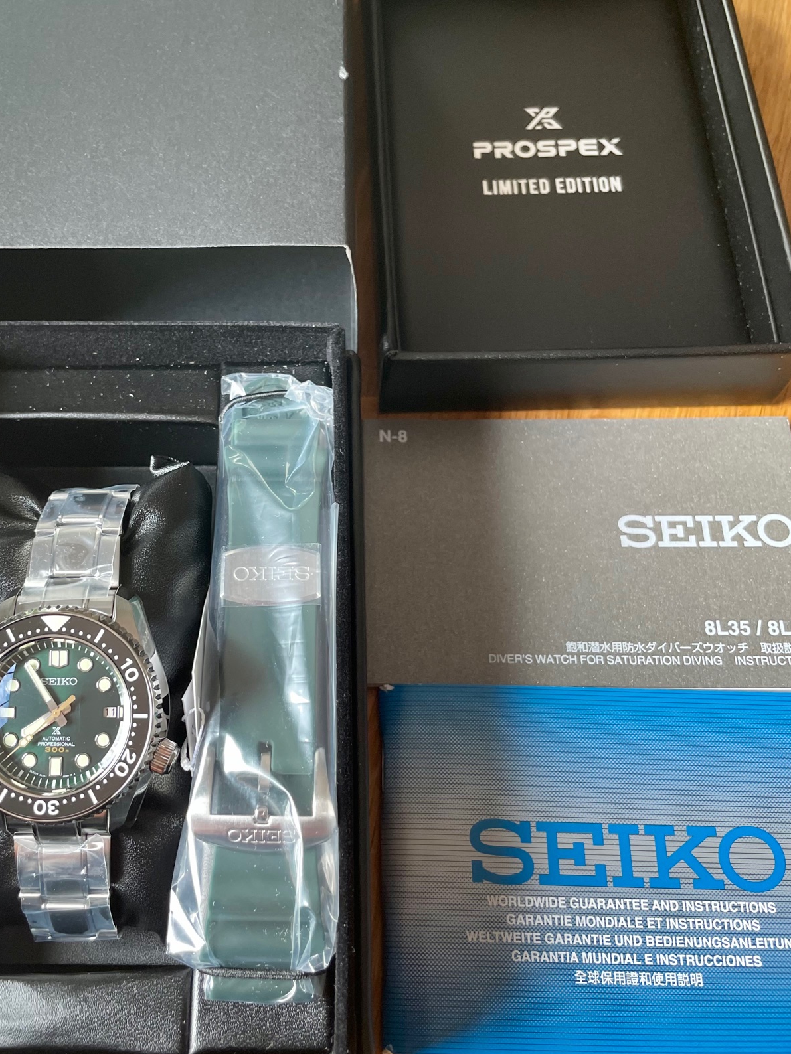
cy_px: 467
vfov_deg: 55.2
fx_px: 1005
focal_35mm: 33
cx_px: 302
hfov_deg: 42.7
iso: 125
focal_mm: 4.2
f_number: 1.6
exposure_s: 1/101
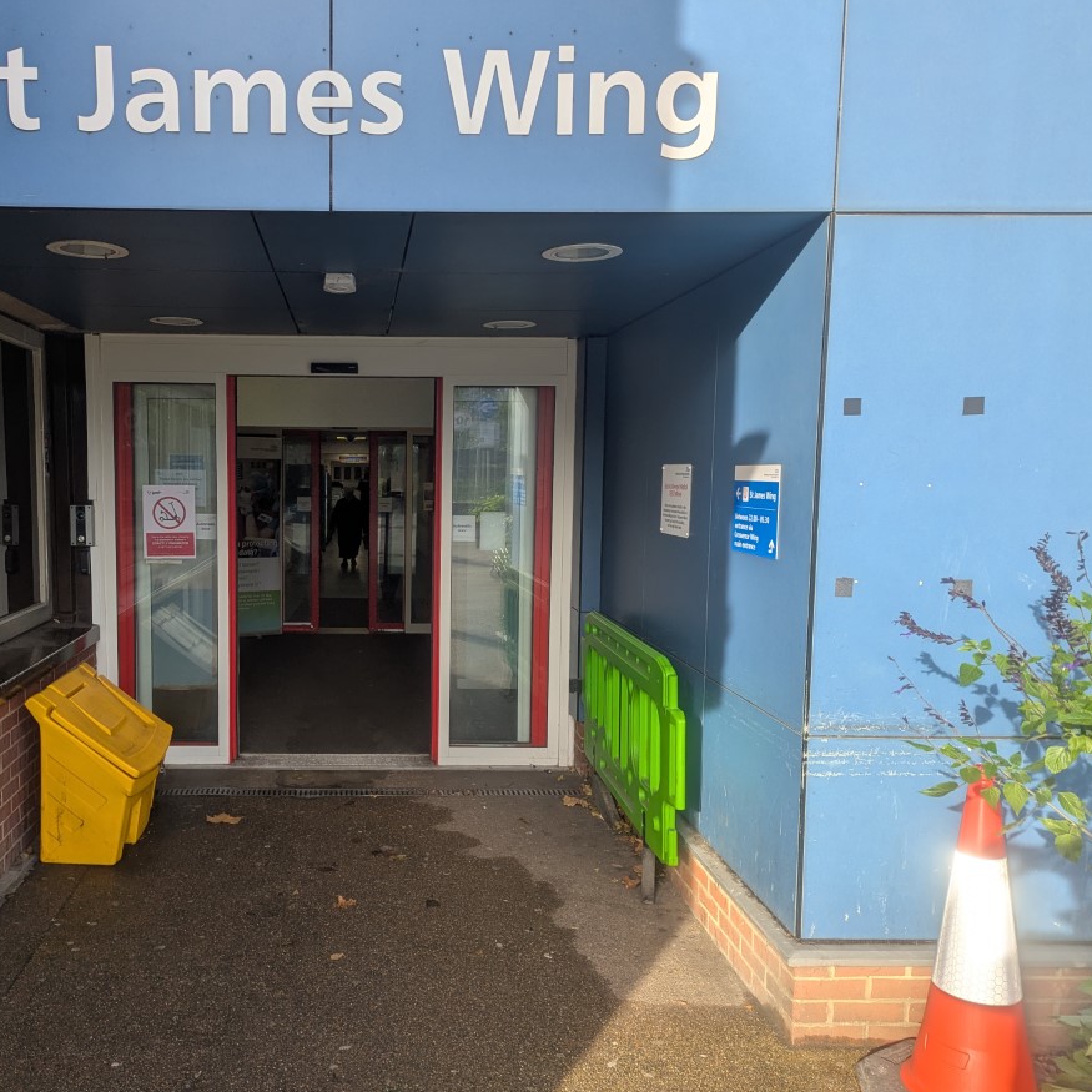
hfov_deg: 54.6
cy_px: 559
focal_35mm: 29
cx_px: 376
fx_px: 1035
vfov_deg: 55.6
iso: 43
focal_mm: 6.81
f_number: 1.85
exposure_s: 1/786
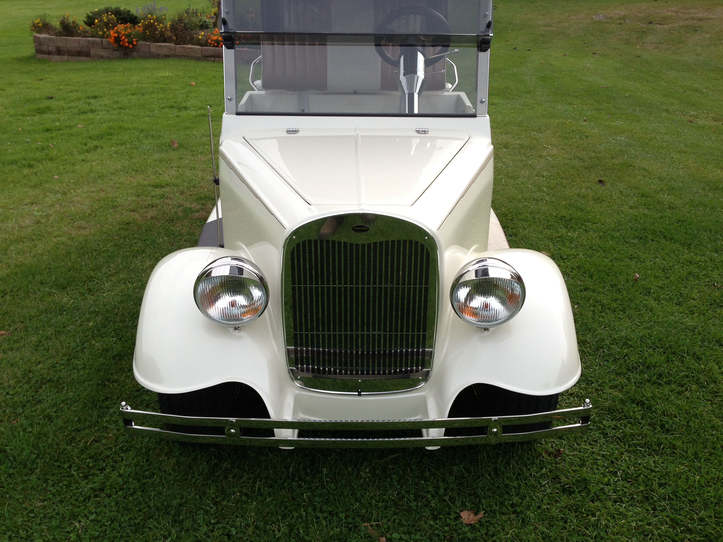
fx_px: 689
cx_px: 362
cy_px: 271
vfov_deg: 42.9
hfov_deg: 55.4
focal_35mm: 33
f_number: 2.4
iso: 80
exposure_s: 1/345
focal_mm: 4.13
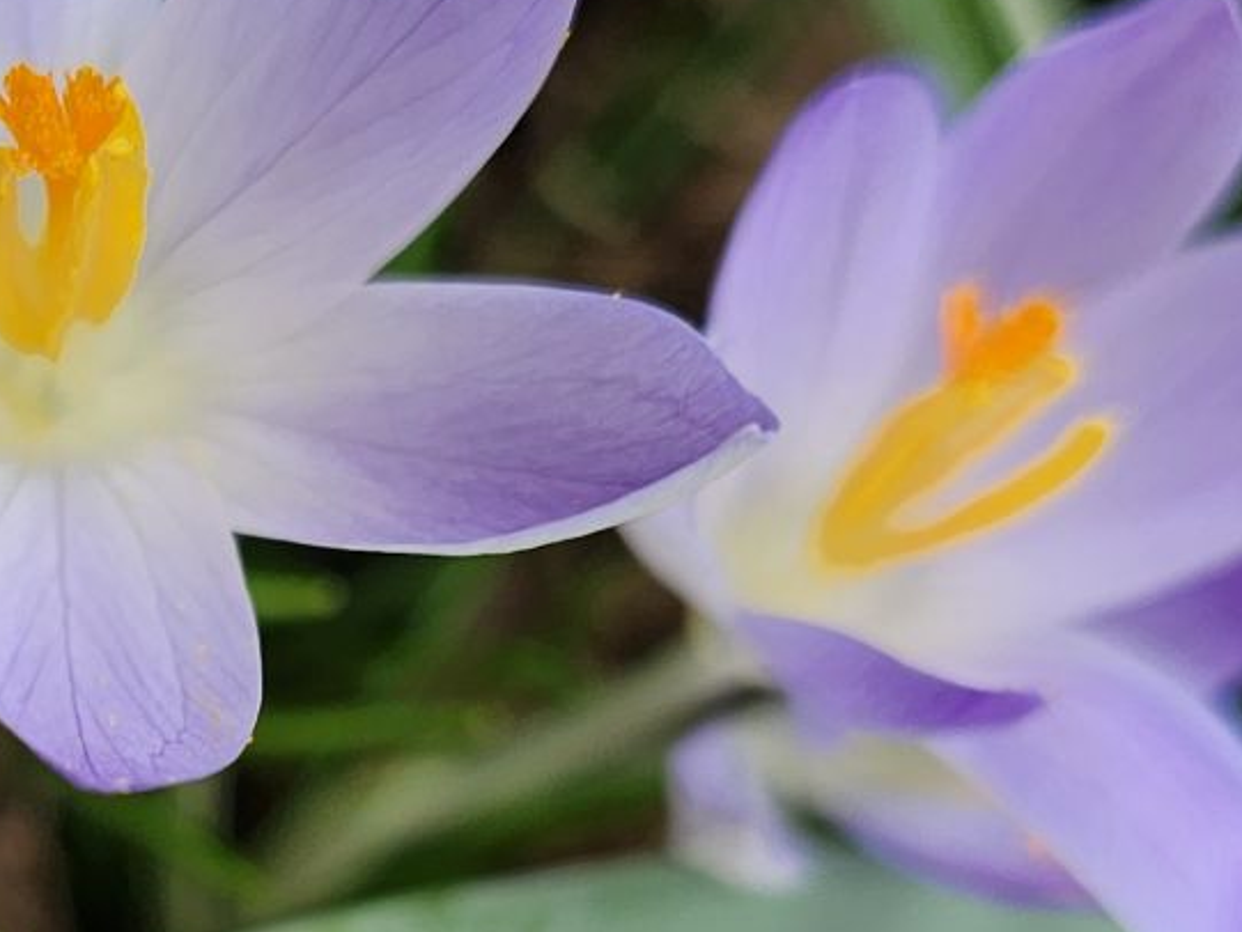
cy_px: 953
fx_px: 3050
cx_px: 55
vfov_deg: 17.0
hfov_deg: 22.3
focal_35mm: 85
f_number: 1.8
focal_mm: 5.54
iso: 32
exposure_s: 1/182
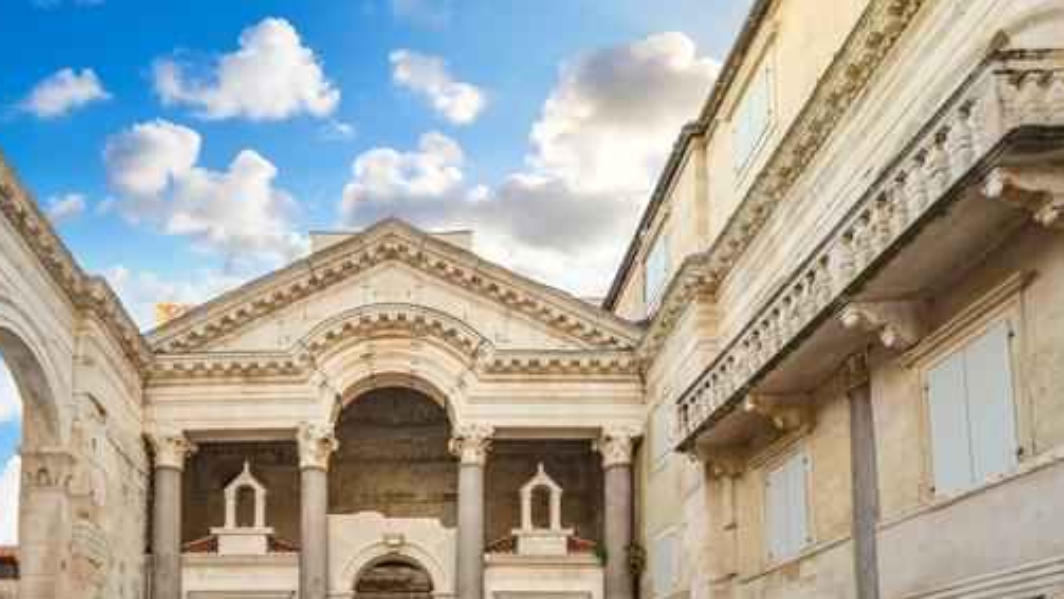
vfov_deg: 49.1
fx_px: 621
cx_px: 377
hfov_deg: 79.2
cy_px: 460
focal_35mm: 22
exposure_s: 1/100
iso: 400
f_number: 5
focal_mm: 10
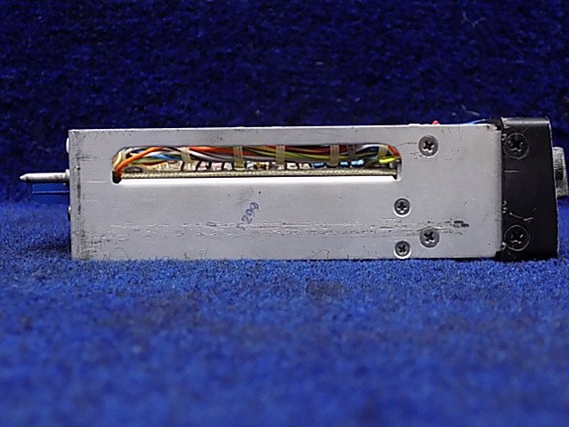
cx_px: 284
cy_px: 214
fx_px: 1068
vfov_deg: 22.6
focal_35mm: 65
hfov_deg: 29.8
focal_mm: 11.5
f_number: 4.1
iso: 400
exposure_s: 1/20
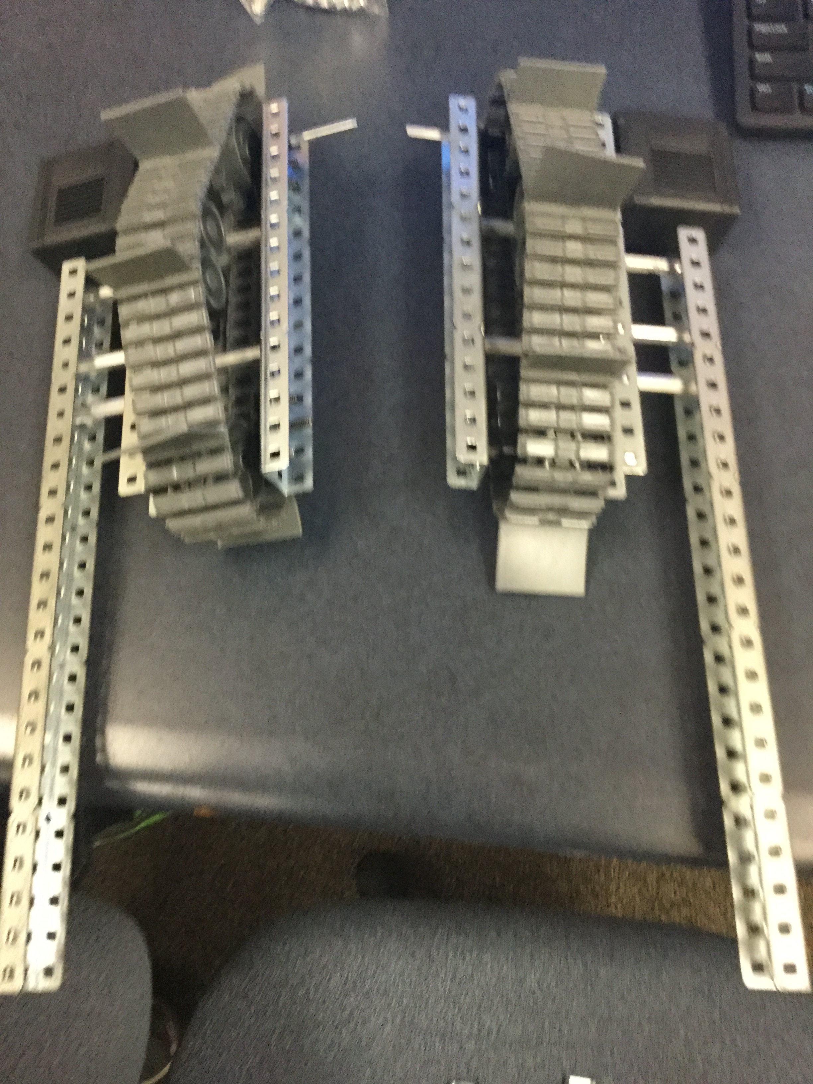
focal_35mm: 31
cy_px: 542
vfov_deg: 58.4
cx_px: 406
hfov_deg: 45.4
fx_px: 971
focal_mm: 3.3
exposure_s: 1/30
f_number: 2.4
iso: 250
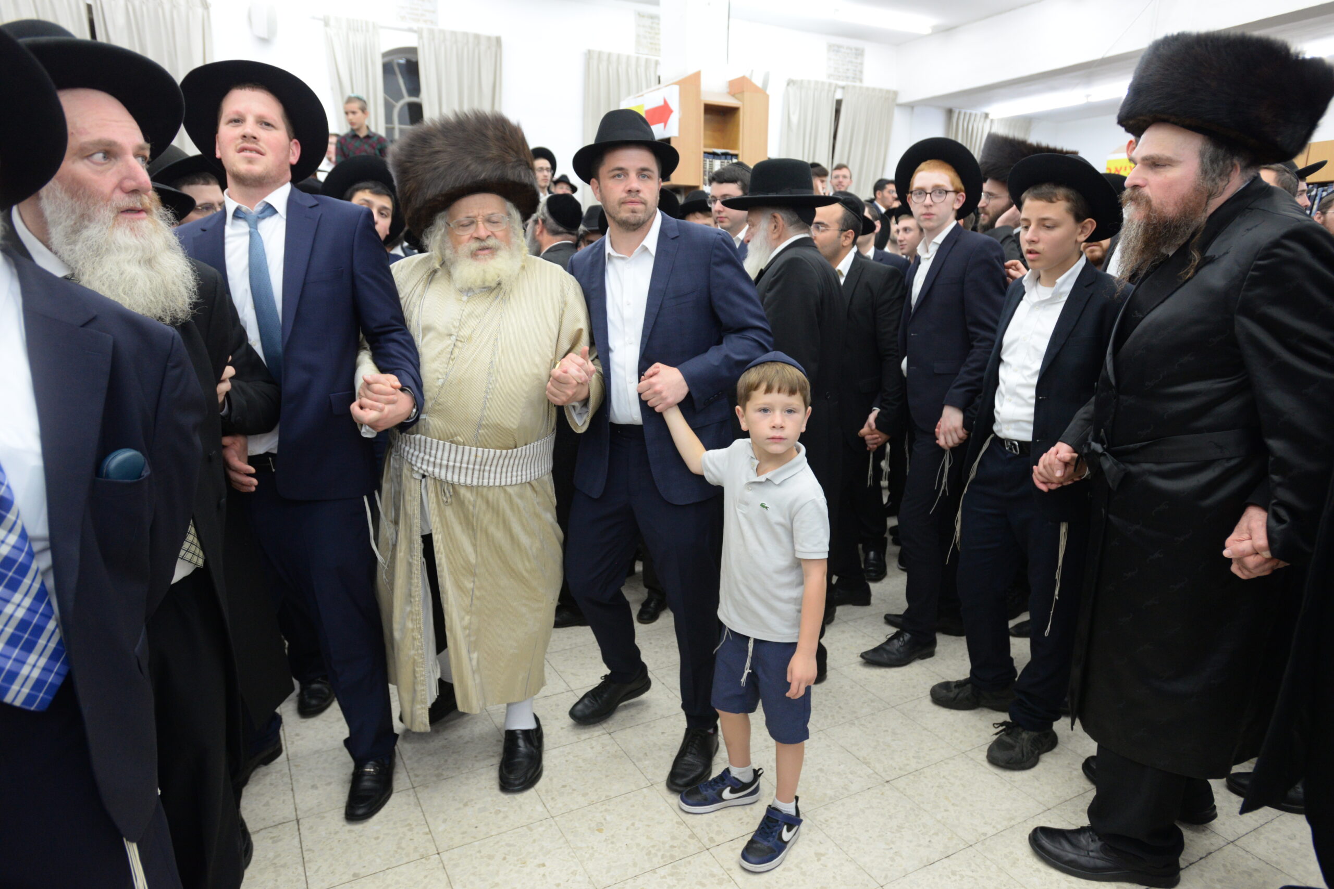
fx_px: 815
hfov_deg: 78.6
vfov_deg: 57.2
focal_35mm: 22
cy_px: 444
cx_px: 667
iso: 1600
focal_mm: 22
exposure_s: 1/250
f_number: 4
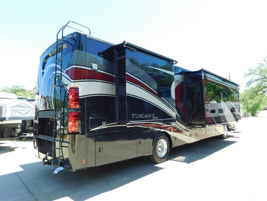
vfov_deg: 58.9
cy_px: 100
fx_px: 177
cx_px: 134
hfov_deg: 73.9
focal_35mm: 23
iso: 125
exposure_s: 1/320
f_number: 3
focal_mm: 4
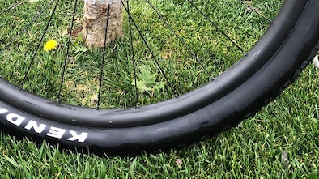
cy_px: -61
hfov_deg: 33.6
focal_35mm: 62
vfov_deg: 18.0
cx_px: 110
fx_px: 524
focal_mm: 3.99
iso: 20
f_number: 1.8
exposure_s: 1/126
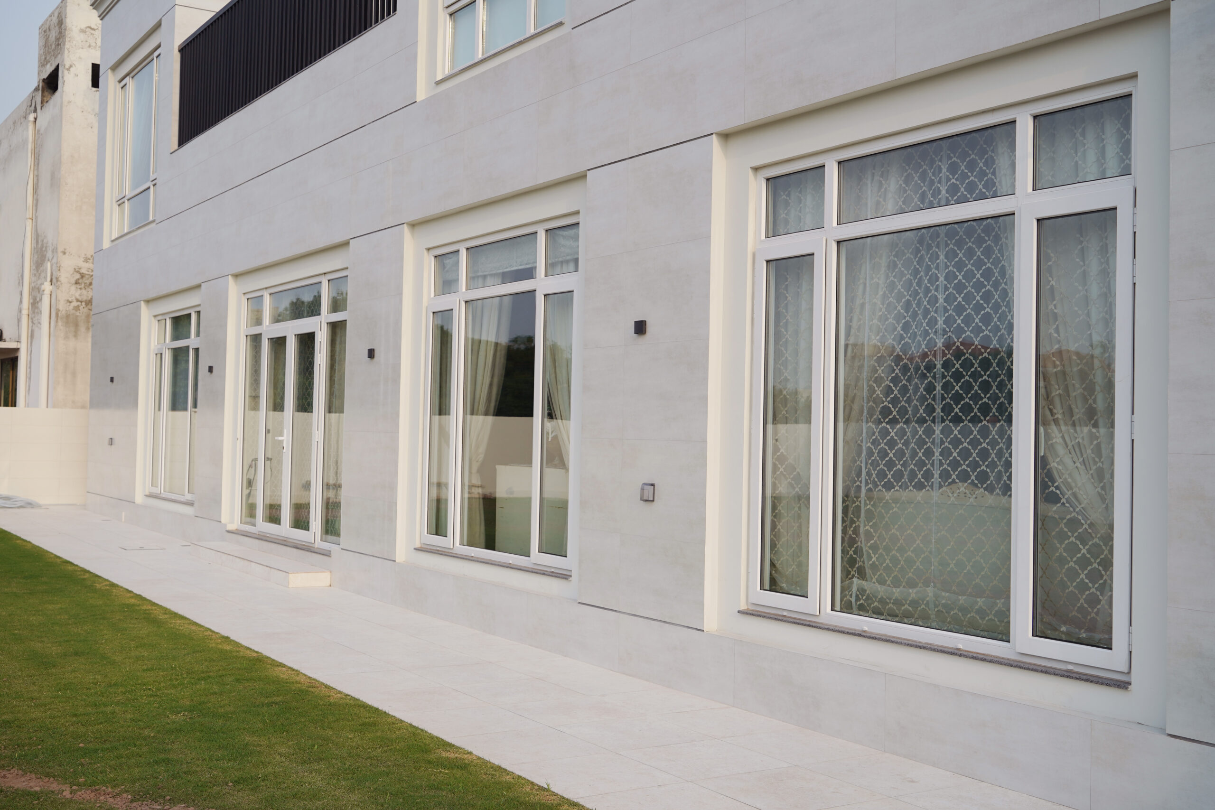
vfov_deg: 35.1
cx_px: 608
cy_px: 405
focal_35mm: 38
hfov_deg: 50.7
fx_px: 1282
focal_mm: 38
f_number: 5.6
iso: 100
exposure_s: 1/320
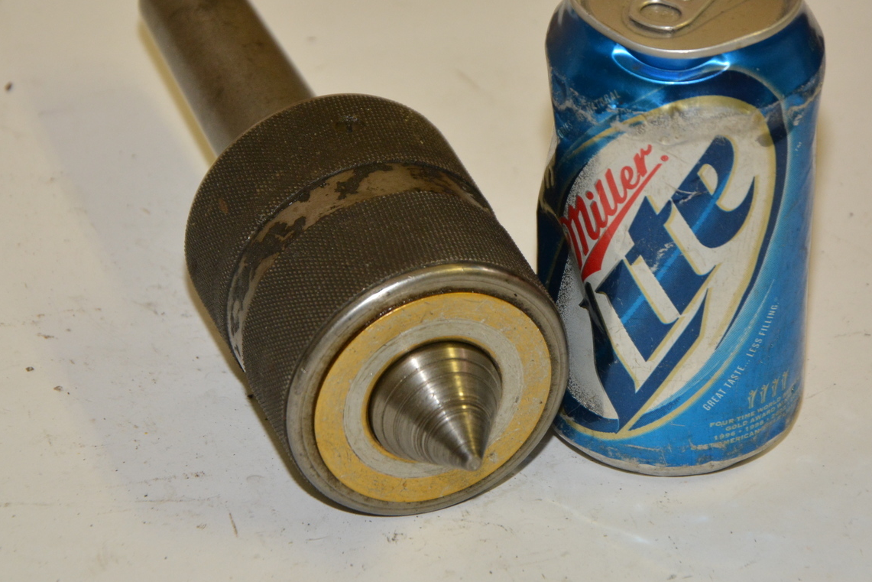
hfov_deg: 8.8
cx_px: 378
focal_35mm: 235
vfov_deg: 5.9
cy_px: 231
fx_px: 5686
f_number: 7.1
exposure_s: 1/60
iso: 800
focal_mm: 105
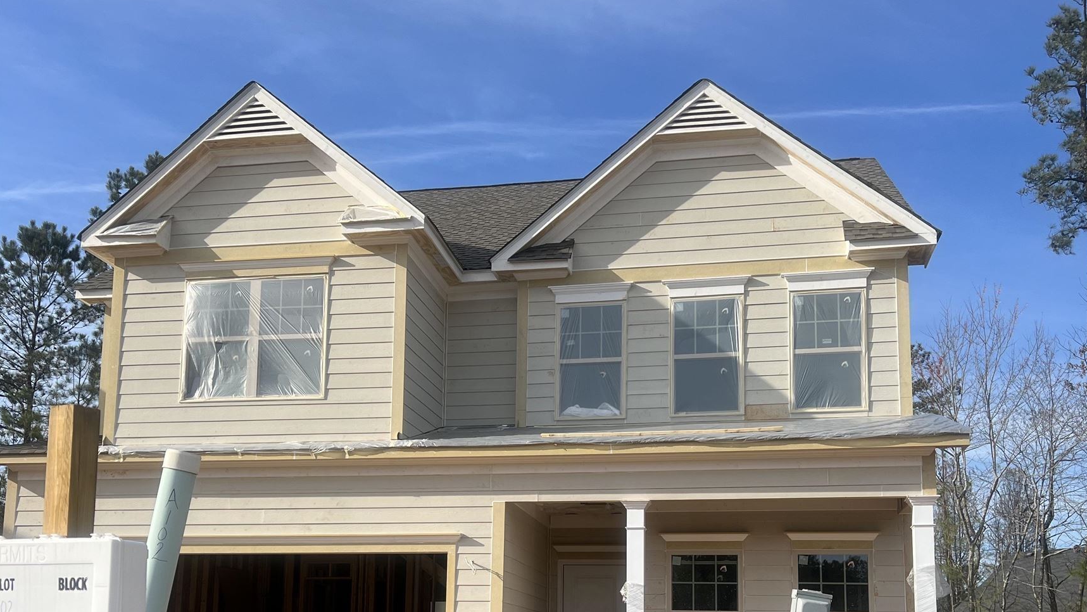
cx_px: 544
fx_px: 1095
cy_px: 512
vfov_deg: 30.3
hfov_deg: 52.8
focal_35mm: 38
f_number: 1.5
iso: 50
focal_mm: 5.7
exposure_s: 1/2841
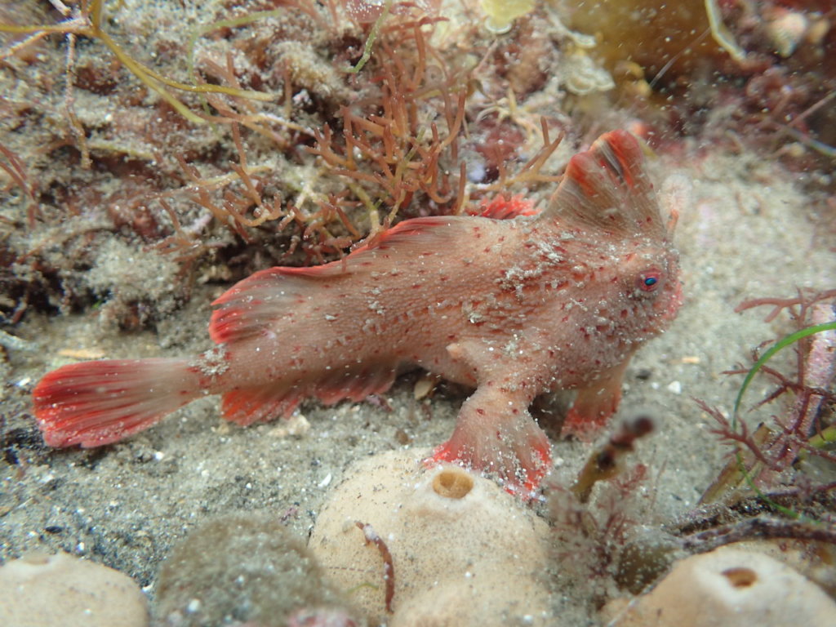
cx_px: 418
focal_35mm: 30
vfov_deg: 46.8
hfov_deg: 60.0
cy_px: 314
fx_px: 725
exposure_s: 1/125
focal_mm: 5.5
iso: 100
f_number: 2.3
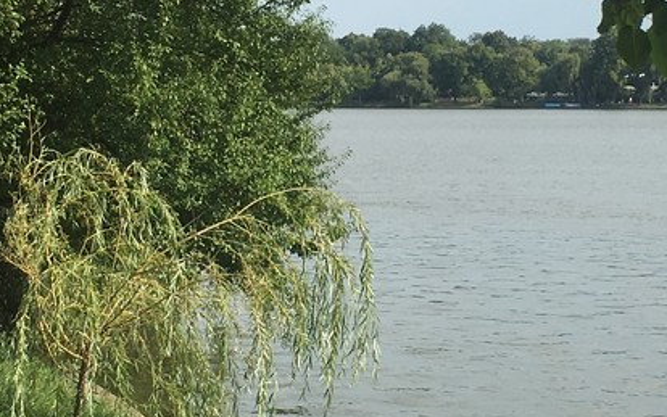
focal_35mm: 107
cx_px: 319
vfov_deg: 12.2
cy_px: 108
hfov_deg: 19.5
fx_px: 1946
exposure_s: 1/1479
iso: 25
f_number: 2.2
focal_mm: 4.15
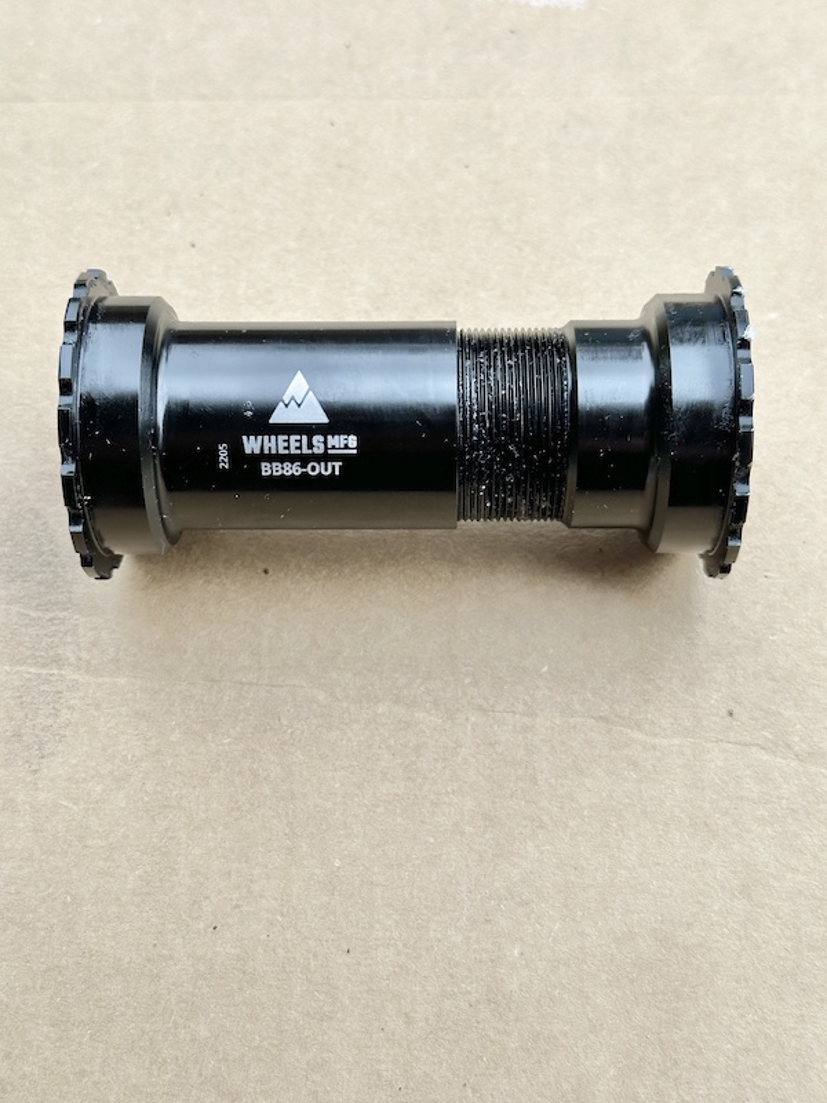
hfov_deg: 30.3
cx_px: 414
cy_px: 552
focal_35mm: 48
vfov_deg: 39.7
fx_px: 1529
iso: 64
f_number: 1.78
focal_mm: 6.86
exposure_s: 1/209
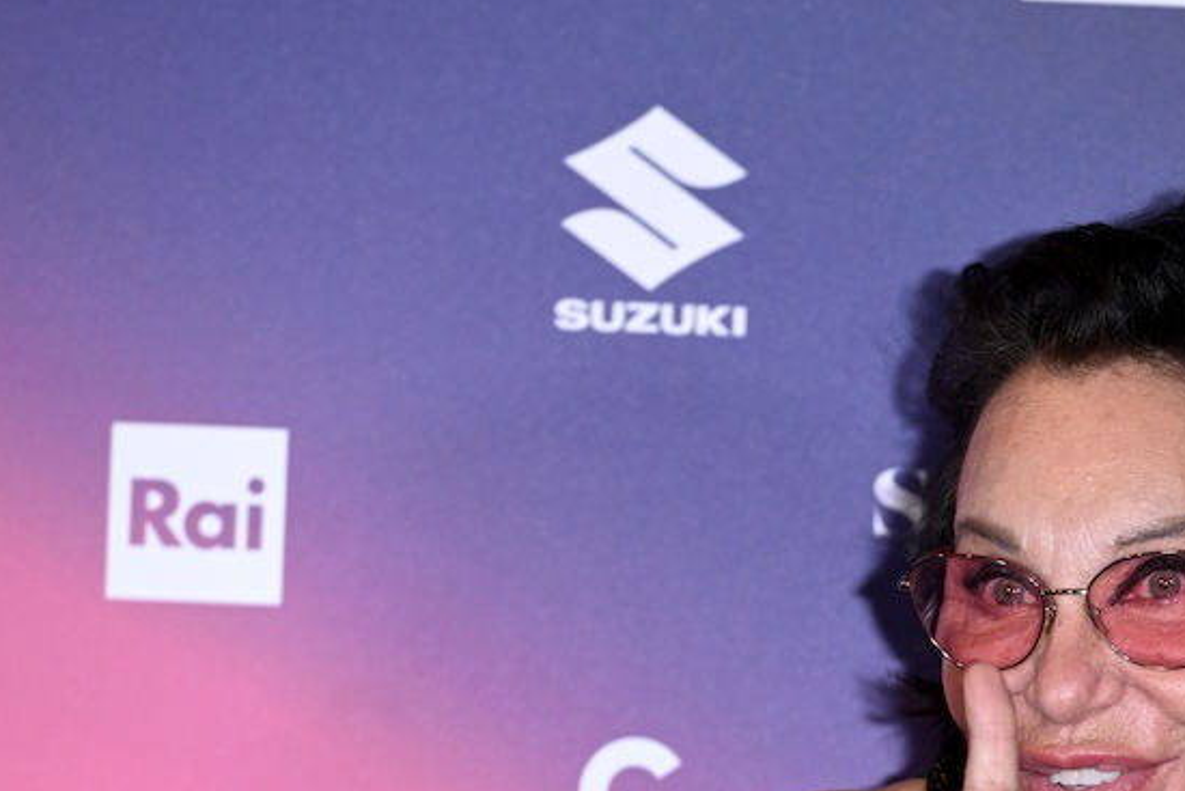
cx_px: 1146
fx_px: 14355
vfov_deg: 3.2
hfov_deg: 4.7
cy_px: 845
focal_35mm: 436
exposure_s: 1/250
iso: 800
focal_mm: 200
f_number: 5.6
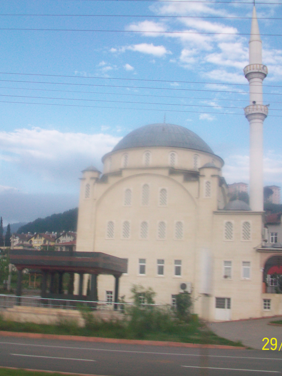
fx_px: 489
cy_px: 190
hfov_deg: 32.0
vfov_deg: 42.1
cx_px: 105
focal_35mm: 45
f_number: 2.8
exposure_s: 1/100
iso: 64
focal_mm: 5.7
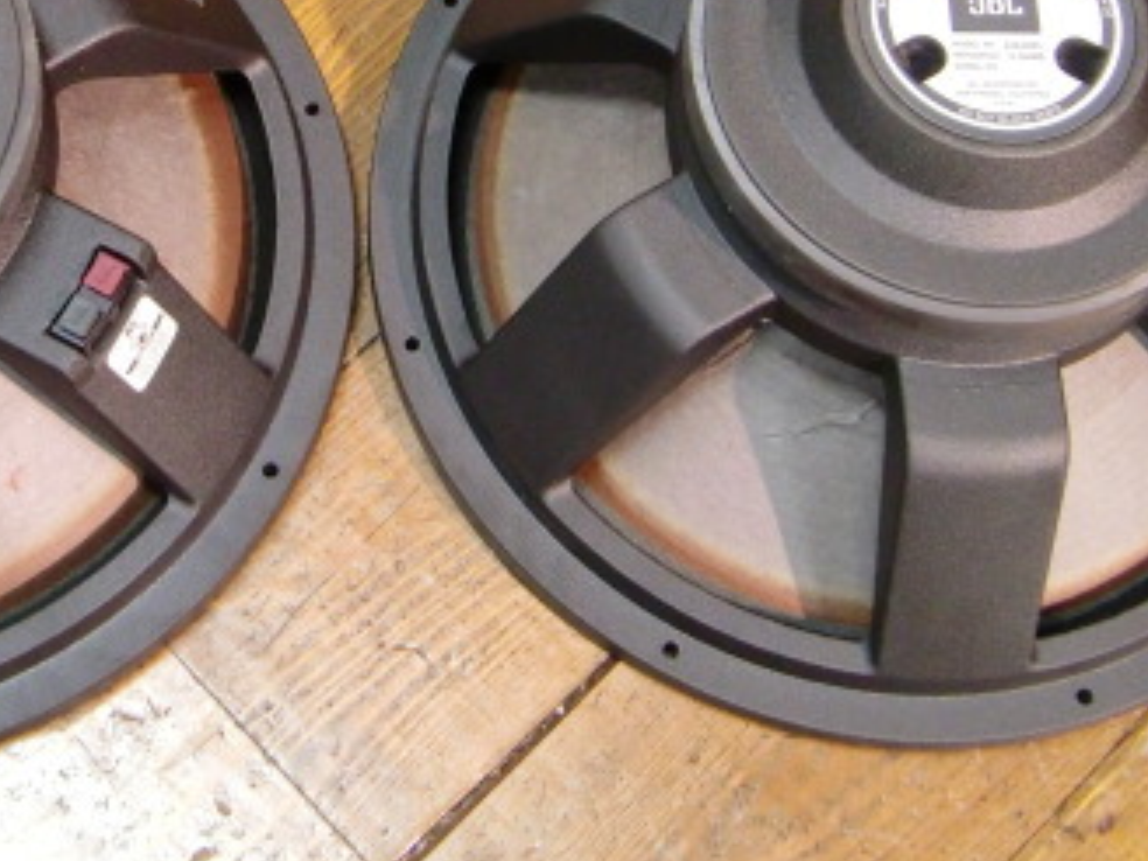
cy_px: 144
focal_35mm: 76
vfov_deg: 19.1
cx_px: 368
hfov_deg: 25.5
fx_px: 2520
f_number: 3
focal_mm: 6.9
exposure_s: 1/20
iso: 400
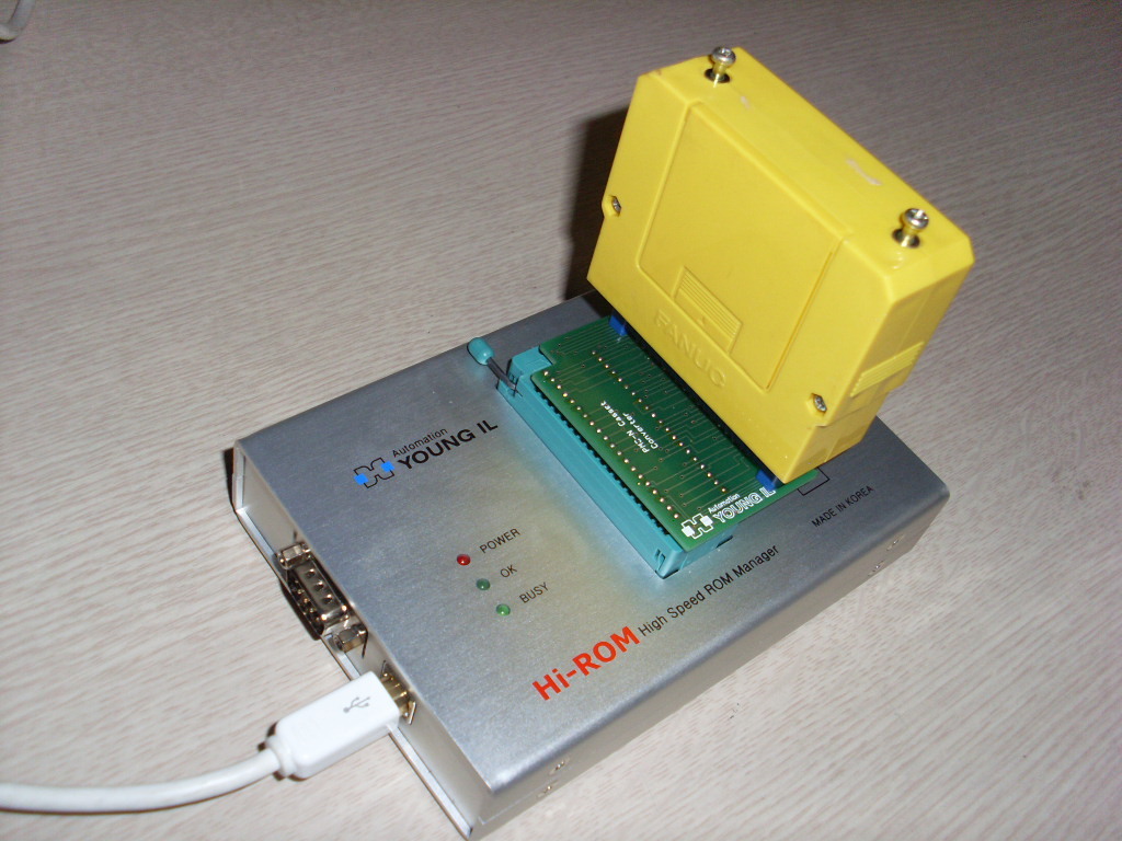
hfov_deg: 49.0
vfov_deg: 37.7
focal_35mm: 38
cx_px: 561
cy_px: 420
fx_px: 1232
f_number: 7.7
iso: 100
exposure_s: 1/45
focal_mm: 6.3
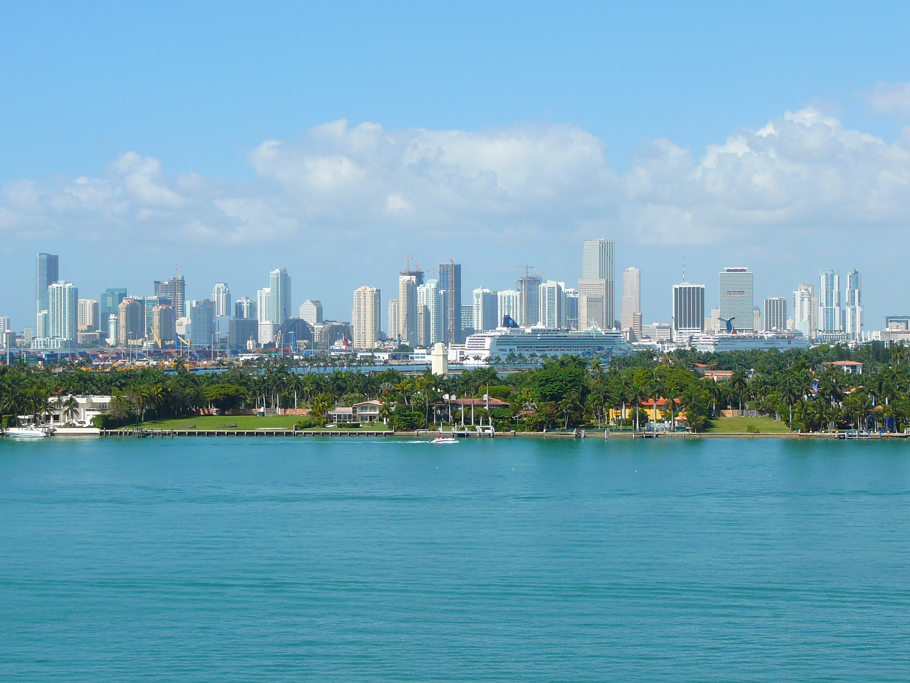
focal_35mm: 82
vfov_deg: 18.0
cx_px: 455
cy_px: 342
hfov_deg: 23.8
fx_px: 2156
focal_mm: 12.2
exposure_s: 1/400
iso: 80
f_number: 6.3
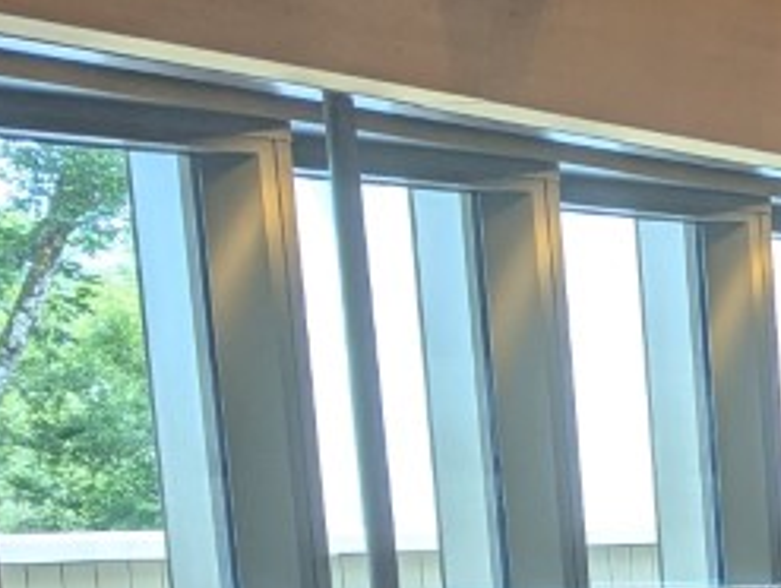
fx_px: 2621
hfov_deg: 13.8
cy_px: 907
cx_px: 1665
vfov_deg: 12.2
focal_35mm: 116
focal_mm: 6.81
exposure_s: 1/115
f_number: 1.85
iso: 65
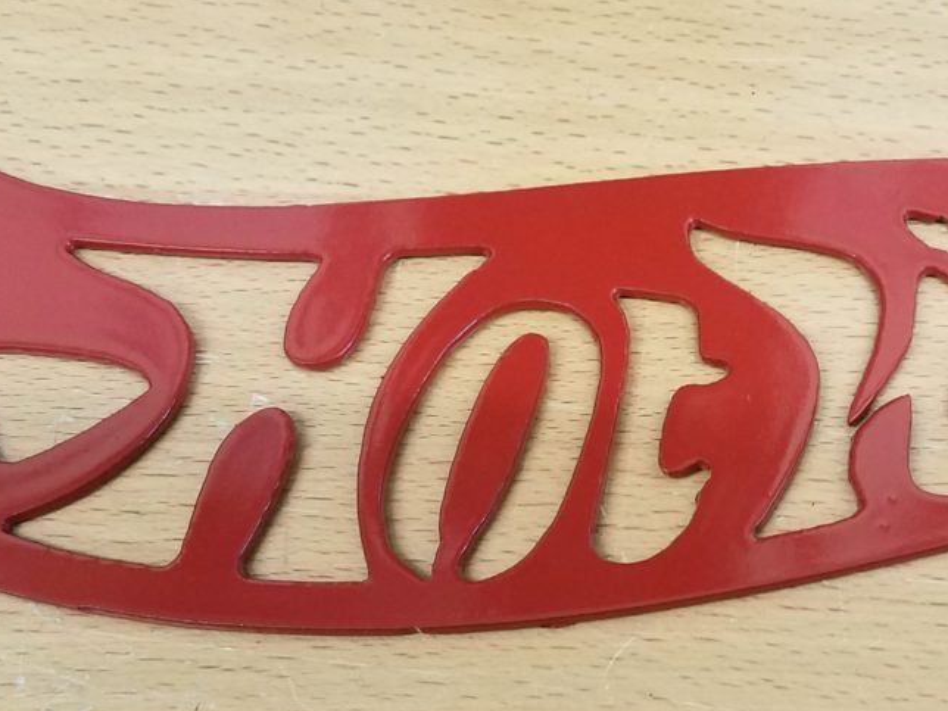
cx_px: 737
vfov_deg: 23.6
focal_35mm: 62
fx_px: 1698
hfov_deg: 30.5
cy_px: 442
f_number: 1.7
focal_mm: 4.2
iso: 160
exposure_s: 1/24
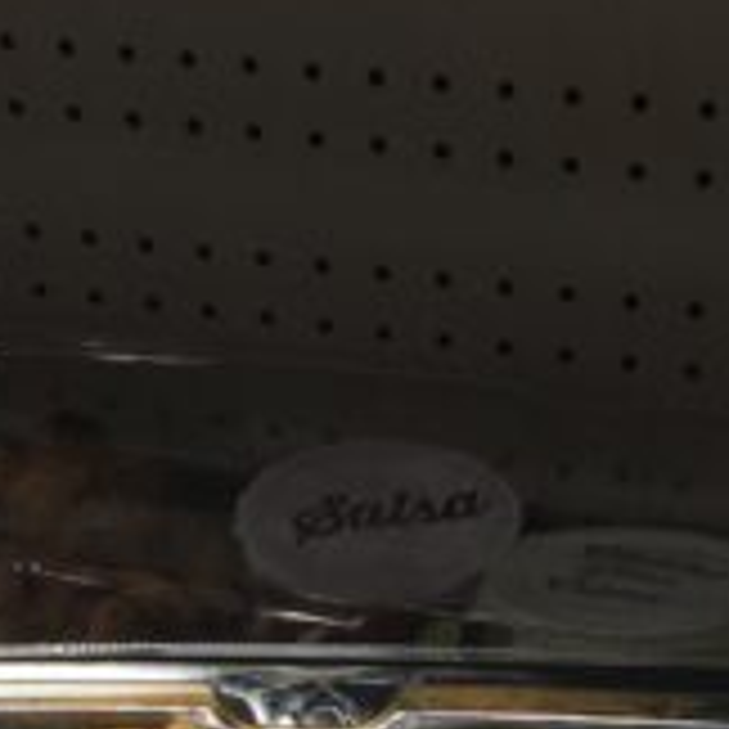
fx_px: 2406
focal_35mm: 101
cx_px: 333
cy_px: 1094
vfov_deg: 15.8
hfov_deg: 17.2
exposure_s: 1/60
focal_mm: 4.15
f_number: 2.2
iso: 32
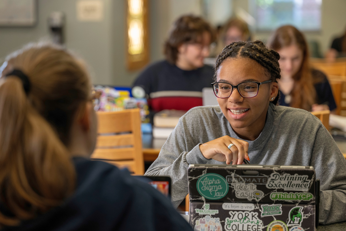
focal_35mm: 105
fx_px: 1009
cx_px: 173
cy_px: 116
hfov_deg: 19.5
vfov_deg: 13.0
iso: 1250
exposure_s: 1/125
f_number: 4
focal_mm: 105
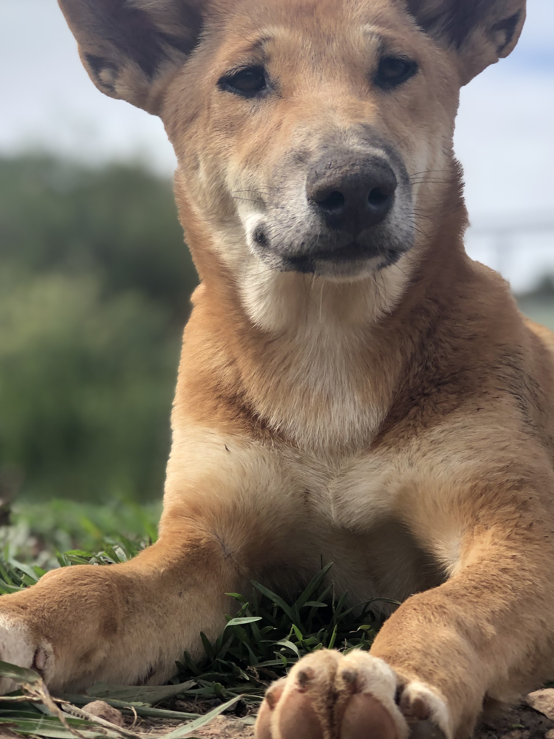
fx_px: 1835
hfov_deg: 17.2
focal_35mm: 86
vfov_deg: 22.7
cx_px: 233
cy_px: 325
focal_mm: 6.6
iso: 20
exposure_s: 1/640
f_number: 2.8
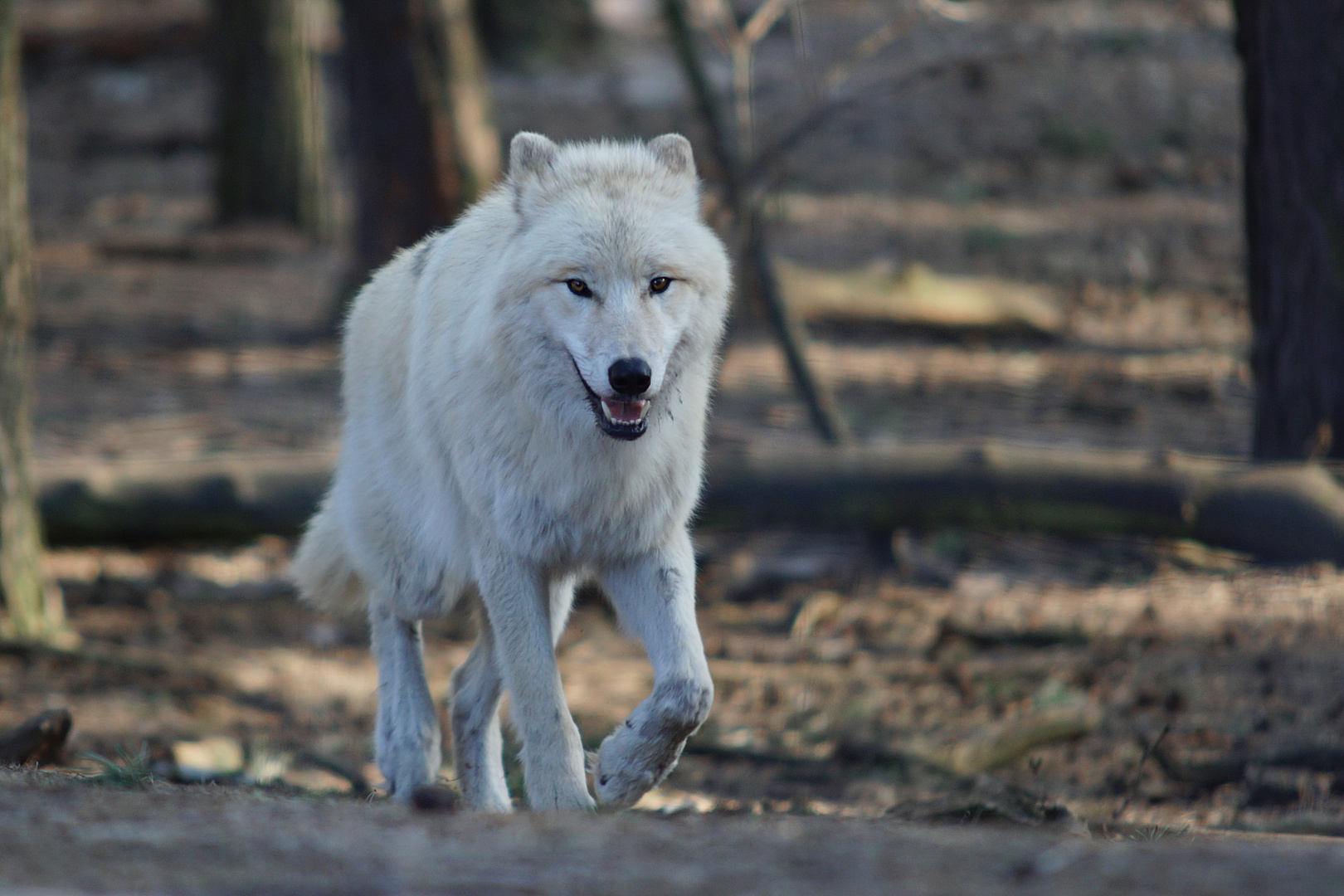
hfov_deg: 7.6
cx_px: 672
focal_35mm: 270
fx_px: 10079
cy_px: 448
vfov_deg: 5.1
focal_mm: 180
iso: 320
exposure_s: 1/320
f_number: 2.8
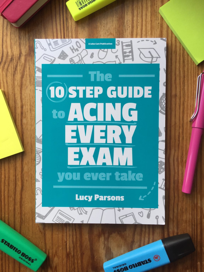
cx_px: 102
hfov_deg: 48.2
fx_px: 228
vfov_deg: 61.7
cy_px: 136
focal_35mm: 29
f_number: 2.2
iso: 32
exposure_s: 1/123
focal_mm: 4.15
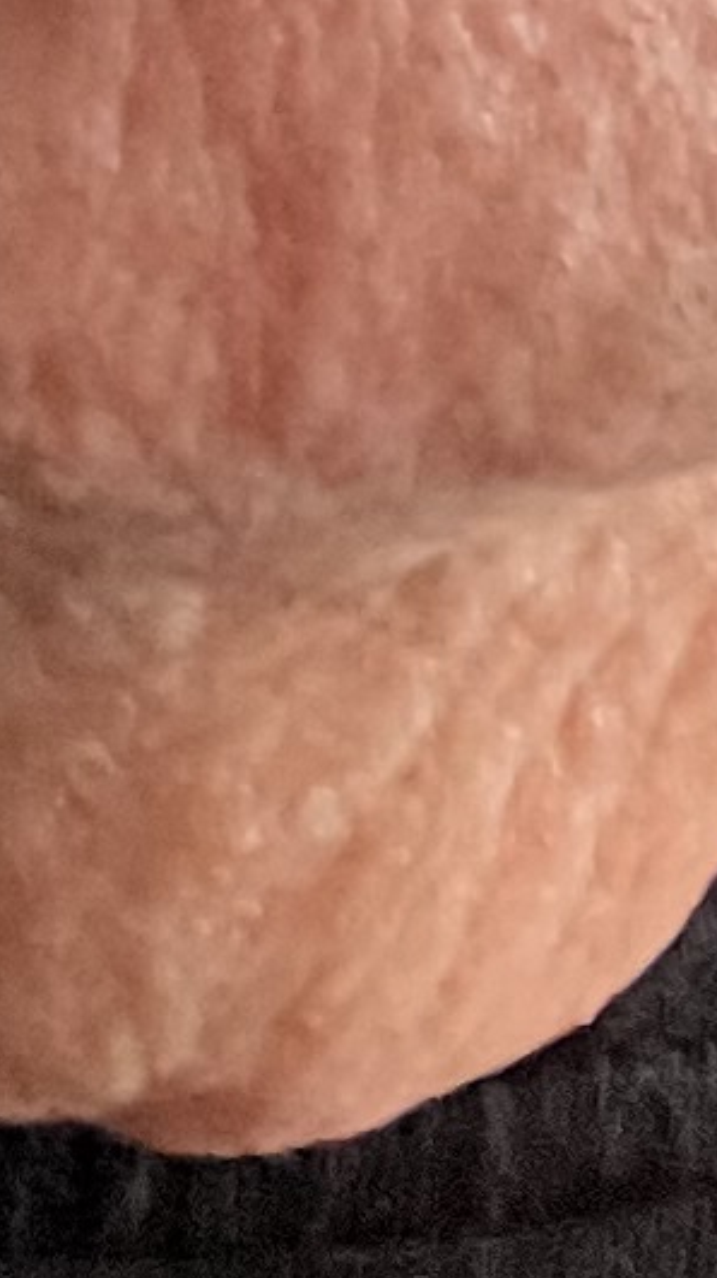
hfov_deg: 5.9
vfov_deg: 9.3
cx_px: -82
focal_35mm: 203
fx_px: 6873
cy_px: -1930
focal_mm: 2.87
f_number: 2.2
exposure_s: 1/56
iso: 320
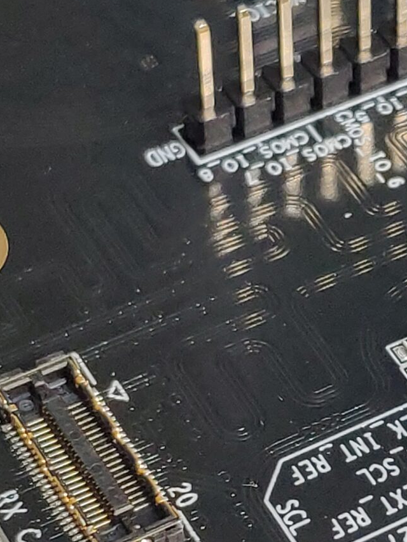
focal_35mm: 63
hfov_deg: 21.0
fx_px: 987
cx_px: 537
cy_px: 285
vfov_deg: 30.7
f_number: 1.8
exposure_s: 1/50
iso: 152
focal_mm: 4.22
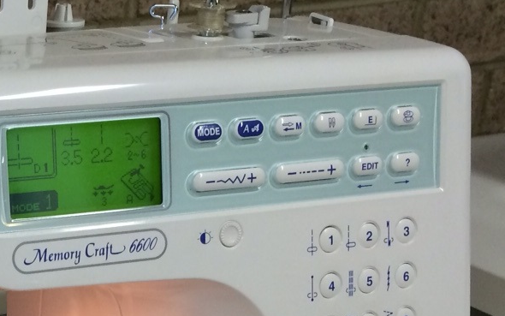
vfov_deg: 15.0
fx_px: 1170
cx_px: -84
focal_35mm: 85
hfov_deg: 22.6
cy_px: 356
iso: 80
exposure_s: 1/33
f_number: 2.2
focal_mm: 4.15
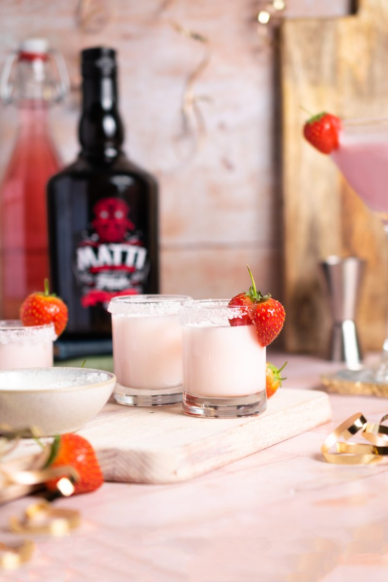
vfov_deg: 33.4
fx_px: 970
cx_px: 194
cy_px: 291
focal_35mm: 60
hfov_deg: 22.6
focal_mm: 40
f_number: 3.5
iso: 100
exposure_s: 1/160
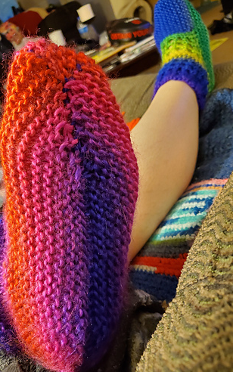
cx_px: 95
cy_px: 187
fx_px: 284
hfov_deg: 44.4
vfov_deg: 66.4
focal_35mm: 28
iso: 400
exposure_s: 1/39
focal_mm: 4.3
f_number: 1.5
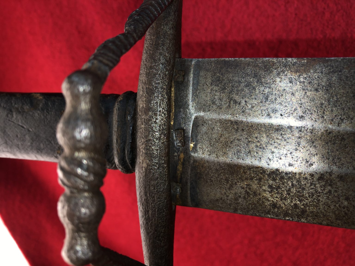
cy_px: 133
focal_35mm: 28
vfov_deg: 49.7
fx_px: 287
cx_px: 178
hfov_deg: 63.4
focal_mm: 3.99
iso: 20
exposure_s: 1/45
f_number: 1.8
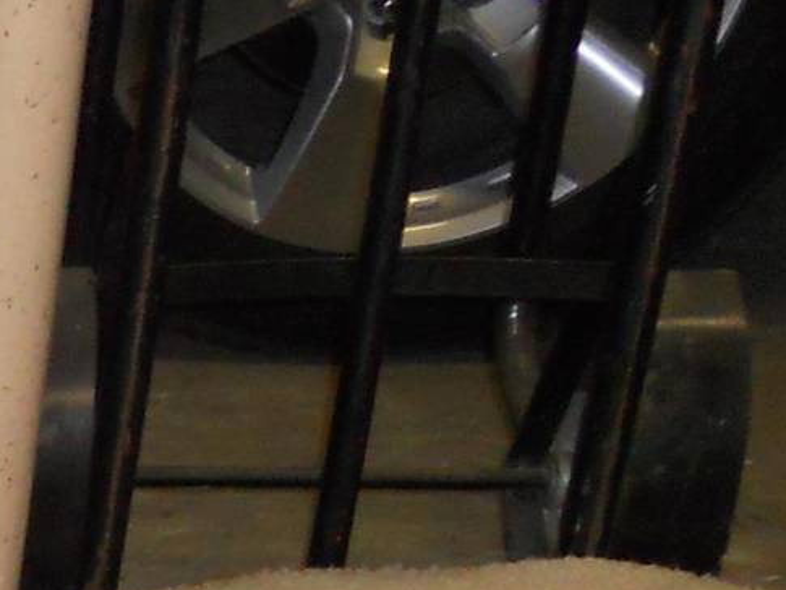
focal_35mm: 165
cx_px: -1151
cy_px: 1273
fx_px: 3747
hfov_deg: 10.3
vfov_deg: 8.4
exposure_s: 1/25
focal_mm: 5.8
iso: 200
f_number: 3.5
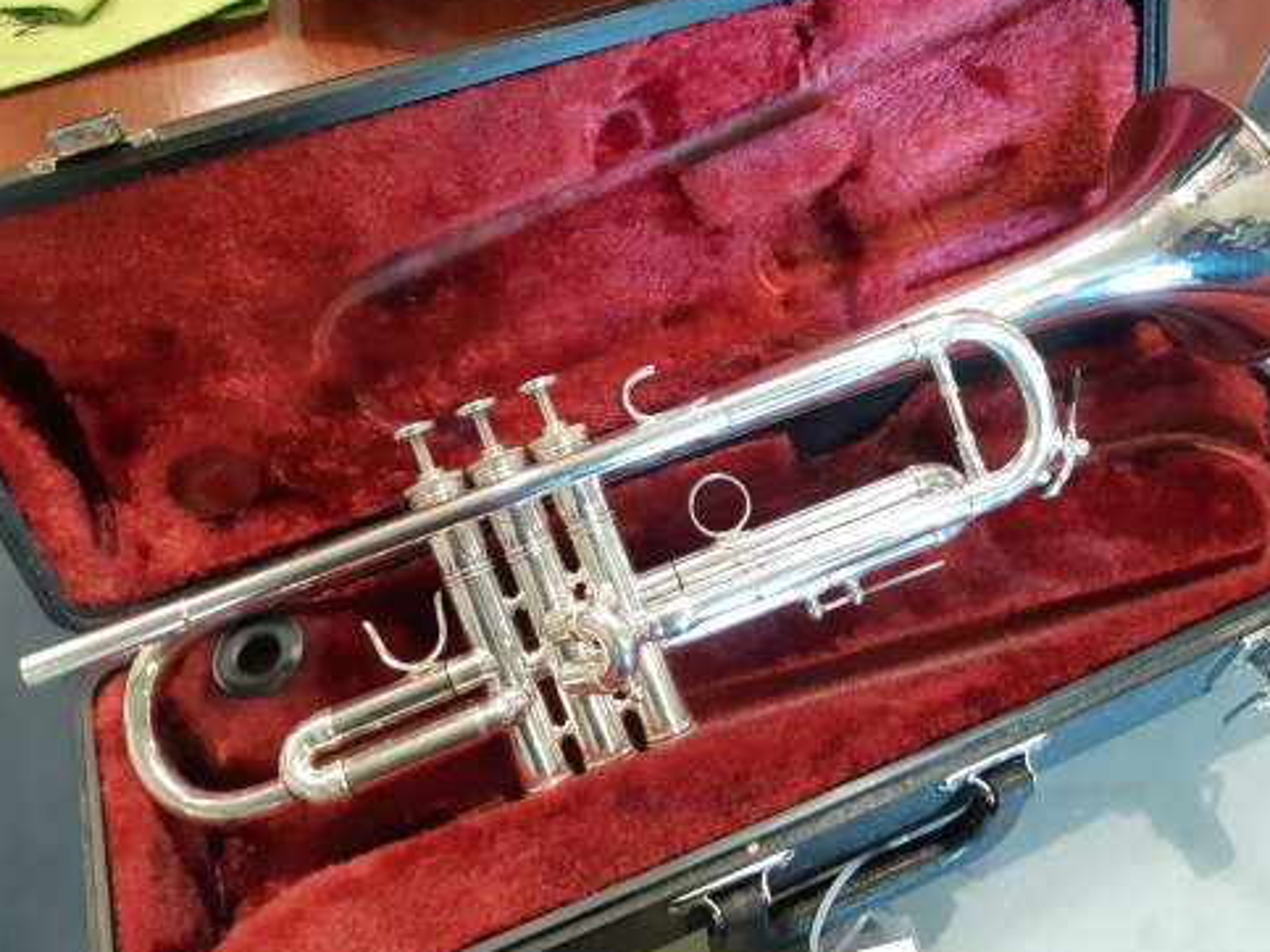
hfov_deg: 63.4
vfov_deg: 49.7
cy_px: 452
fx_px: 1027
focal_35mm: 28
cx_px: 657
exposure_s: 1/40
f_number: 1.7
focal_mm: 3.93
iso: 250
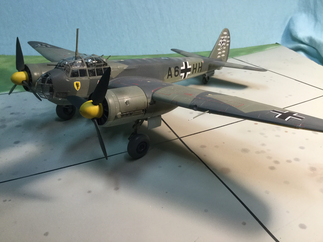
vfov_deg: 45.4
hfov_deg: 58.4
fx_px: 289
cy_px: 121
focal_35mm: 31
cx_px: 162
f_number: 2.4
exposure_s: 1/30
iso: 40
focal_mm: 3.3
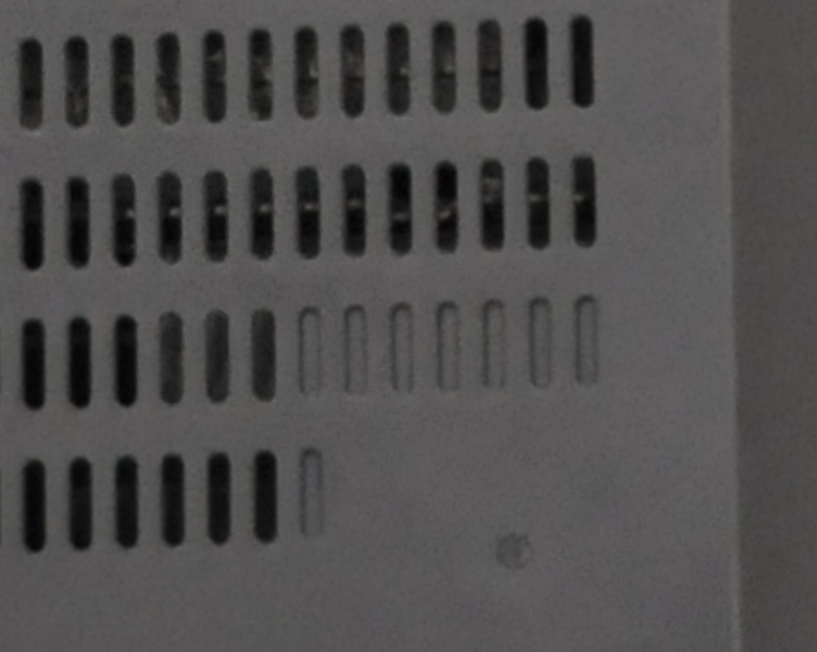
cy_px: -1465
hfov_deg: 4.6
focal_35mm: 406
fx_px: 9809
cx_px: 2224
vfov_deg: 3.7
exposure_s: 1/30
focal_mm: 30
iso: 1100
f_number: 4.5
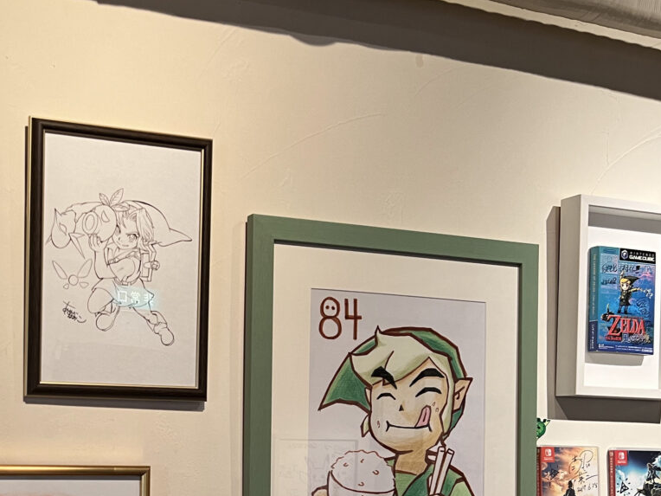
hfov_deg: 36.7
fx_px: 936
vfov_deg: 28.7
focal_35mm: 49
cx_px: 76
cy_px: 432
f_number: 1.5
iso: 100
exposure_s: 1/50
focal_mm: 5.7
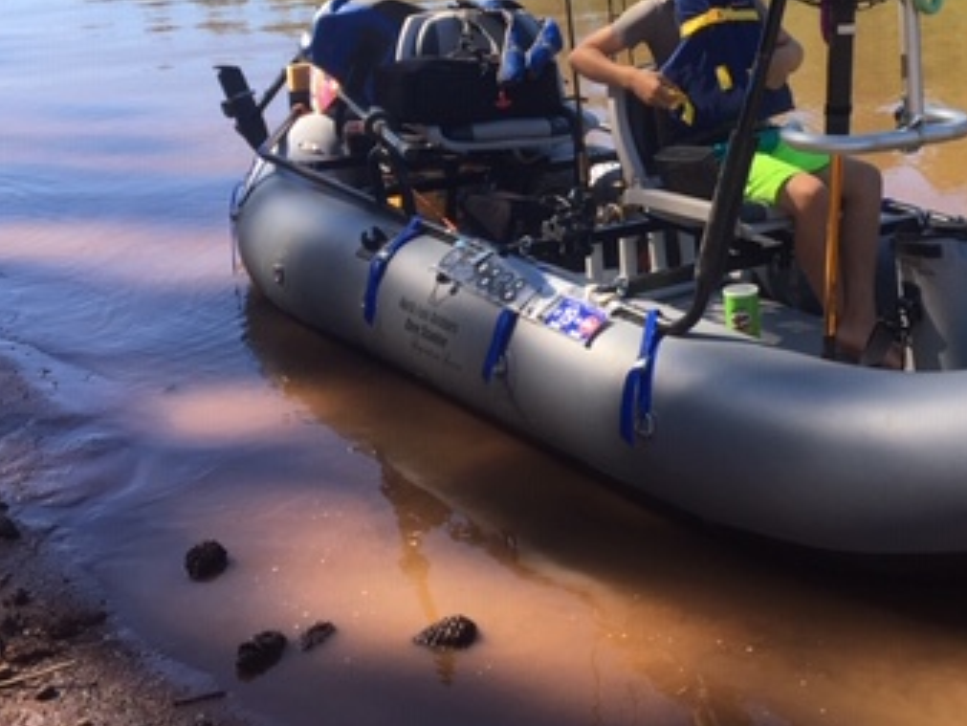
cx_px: 703
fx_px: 1537
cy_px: 178
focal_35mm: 55
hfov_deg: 34.3
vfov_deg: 26.2
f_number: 2.2
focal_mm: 4.15
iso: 25
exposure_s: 1/458
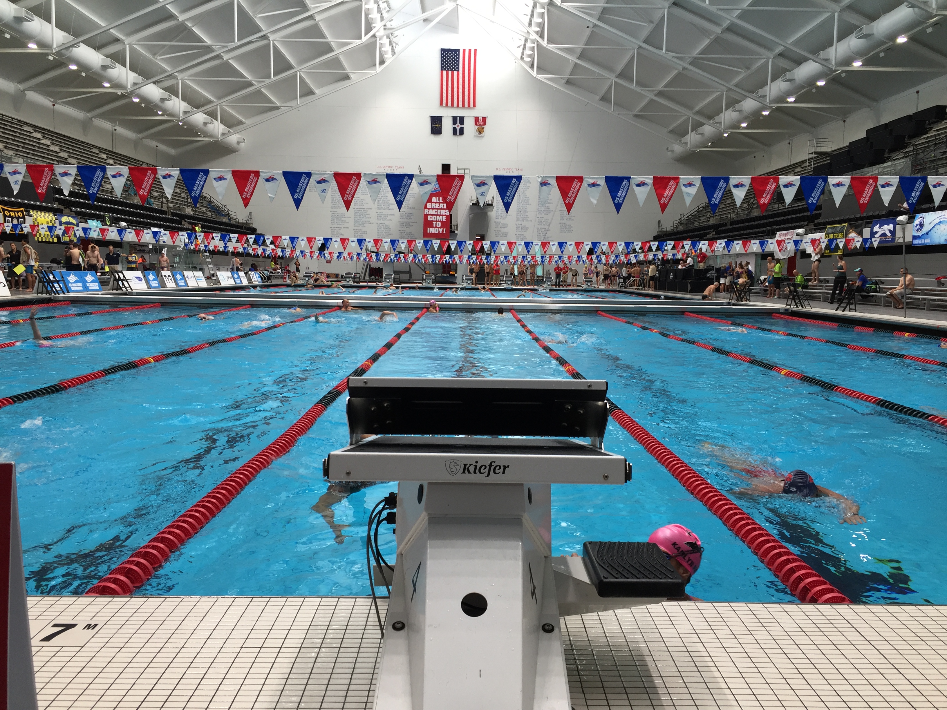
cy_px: 355
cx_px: 474
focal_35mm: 29
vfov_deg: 48.2
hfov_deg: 61.7
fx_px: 793
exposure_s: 1/60
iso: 40
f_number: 2.2
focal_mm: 4.15
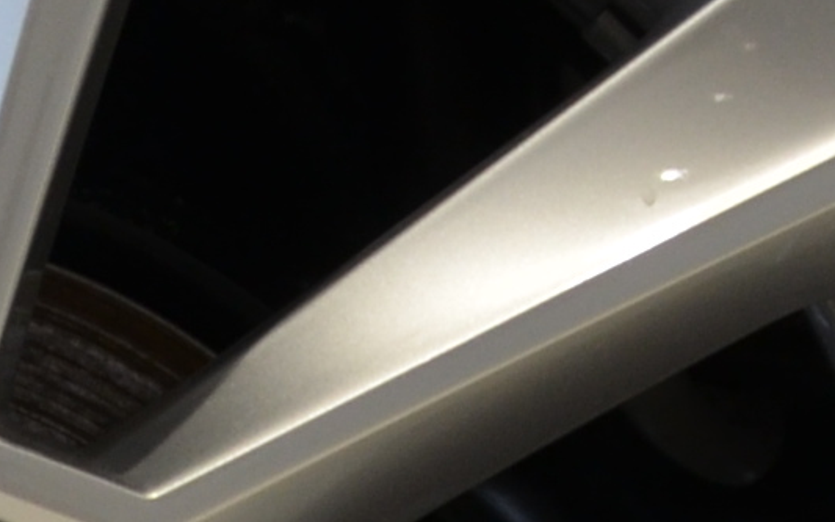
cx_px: -544
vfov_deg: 4.7
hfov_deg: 7.5
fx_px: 6257
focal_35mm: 275
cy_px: 1224
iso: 400
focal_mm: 26
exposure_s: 1/80
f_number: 4.5
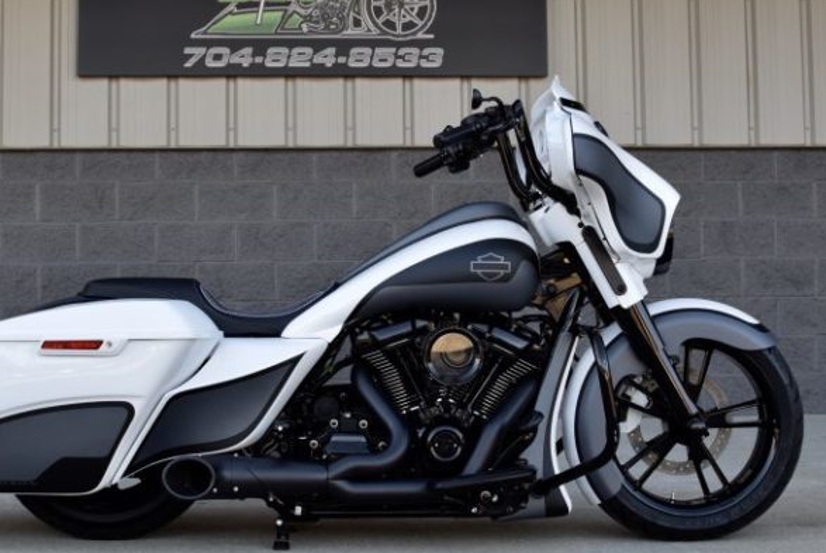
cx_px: 338
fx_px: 1577
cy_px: 246
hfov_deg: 29.3
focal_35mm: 69
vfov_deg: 19.9
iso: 320
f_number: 5.6
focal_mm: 35
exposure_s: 1/125
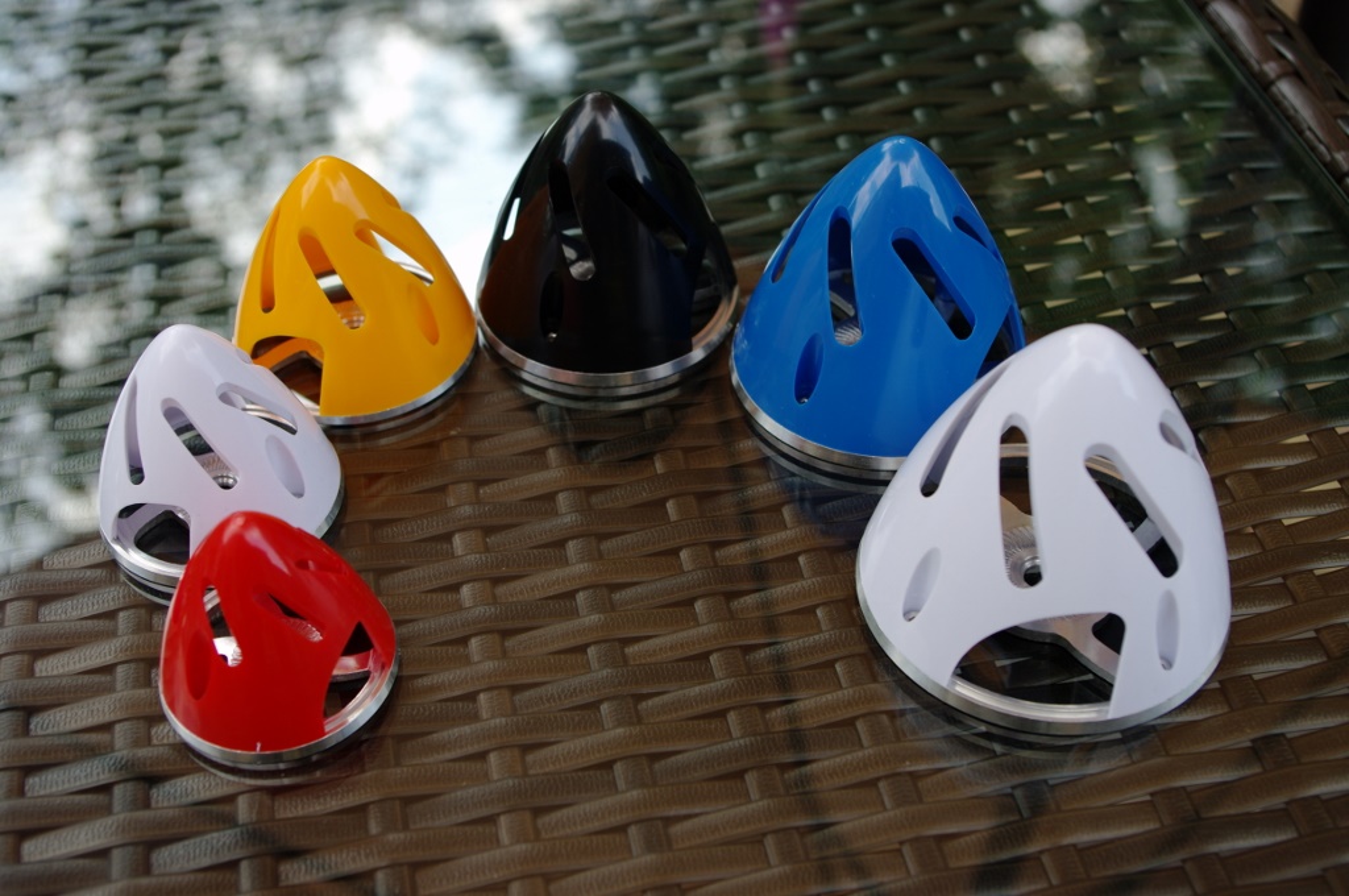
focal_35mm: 46
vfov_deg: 29.2
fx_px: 1722
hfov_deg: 42.8
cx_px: 674
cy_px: 448
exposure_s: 1/90
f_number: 5.6
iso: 100
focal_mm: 30.63
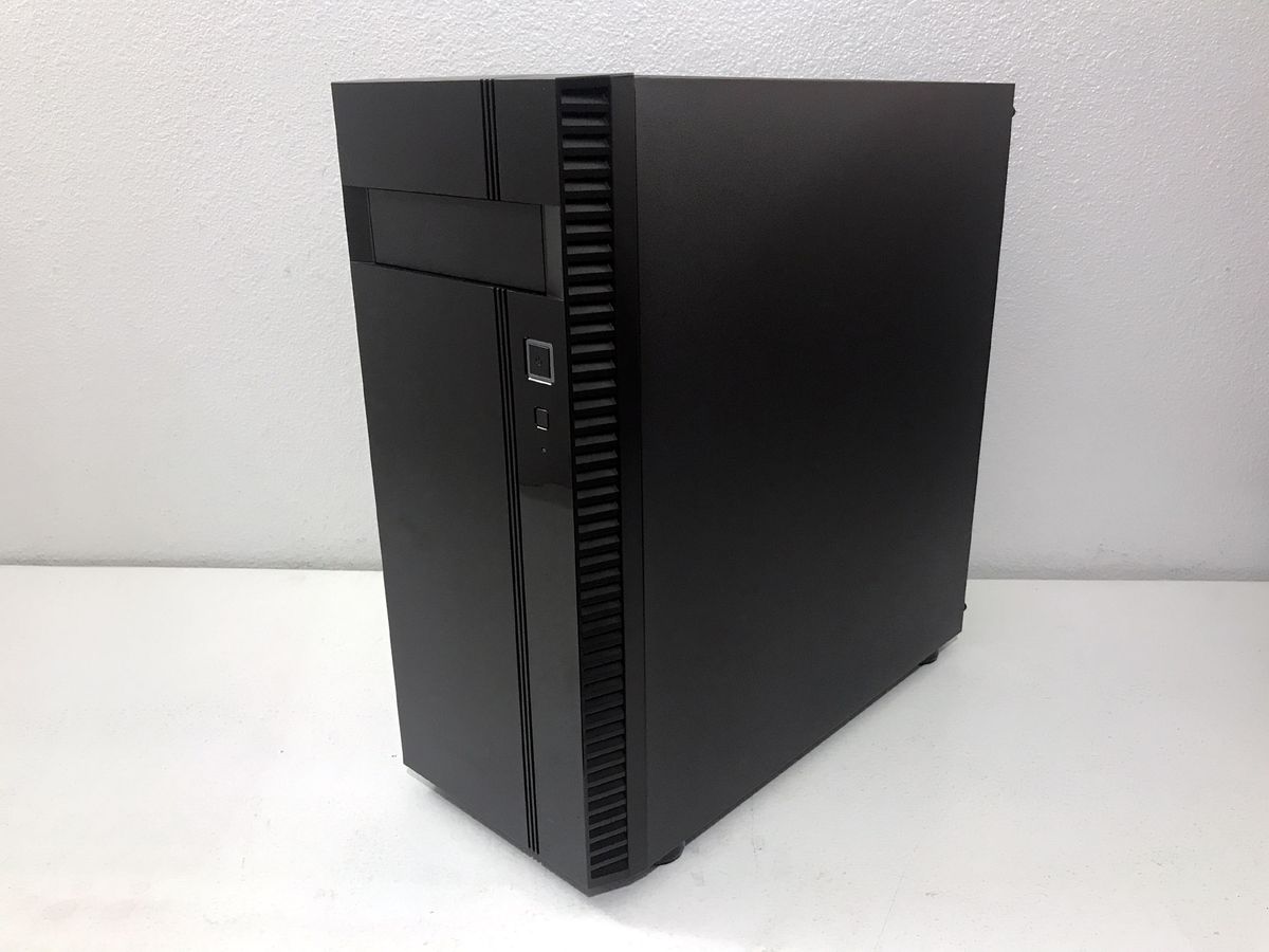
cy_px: 476
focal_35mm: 28
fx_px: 1026
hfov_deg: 63.4
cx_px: 634
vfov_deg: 49.7
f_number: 1.8
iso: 40
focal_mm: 3.99
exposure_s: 1/15
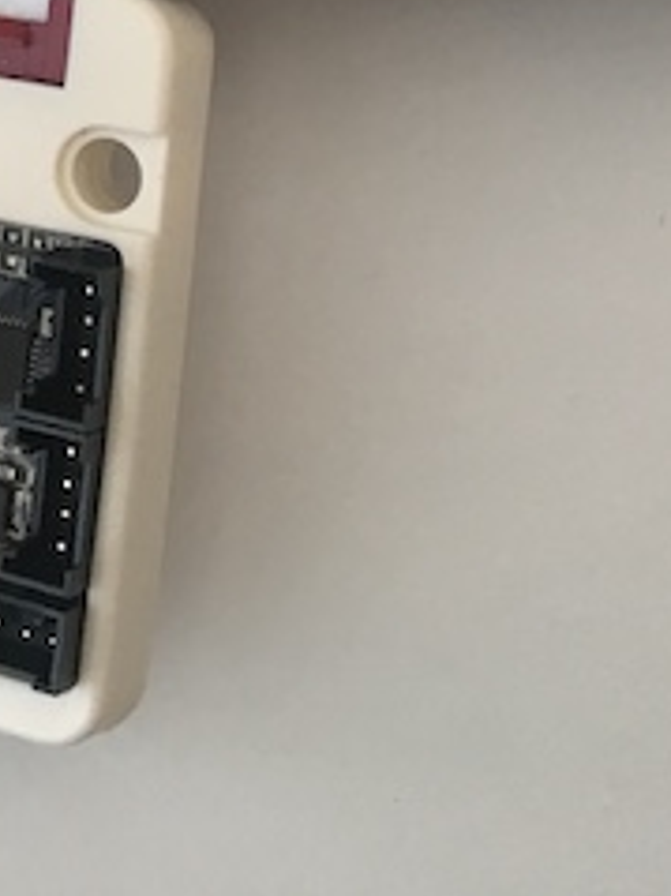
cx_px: -296
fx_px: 2509
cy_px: -225
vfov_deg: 18.9
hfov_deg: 14.3
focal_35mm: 97
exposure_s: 1/30
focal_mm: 4.15
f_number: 2.2
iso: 64
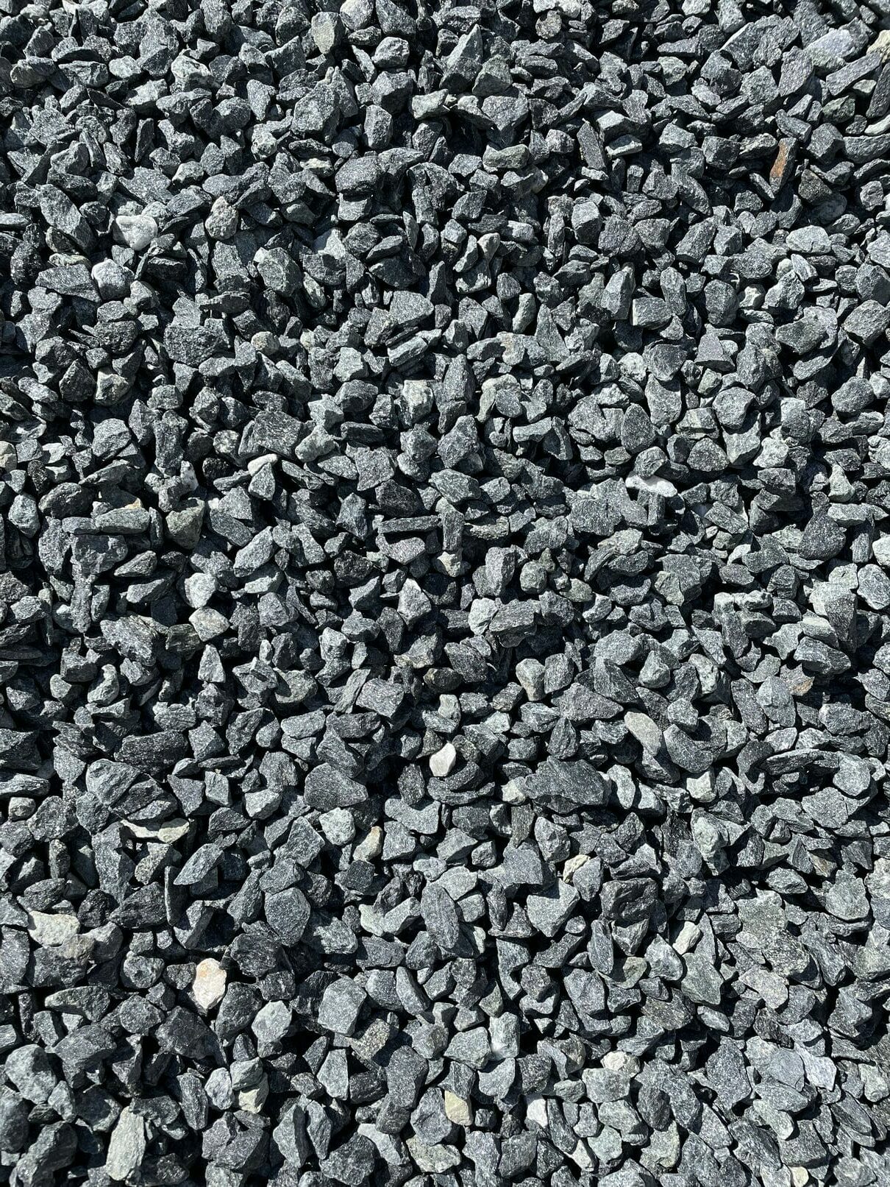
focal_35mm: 26
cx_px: 445
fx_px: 891
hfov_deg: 53.1
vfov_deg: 67.3
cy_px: 594
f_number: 1.6
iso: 32
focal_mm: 4.2
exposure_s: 1/2053
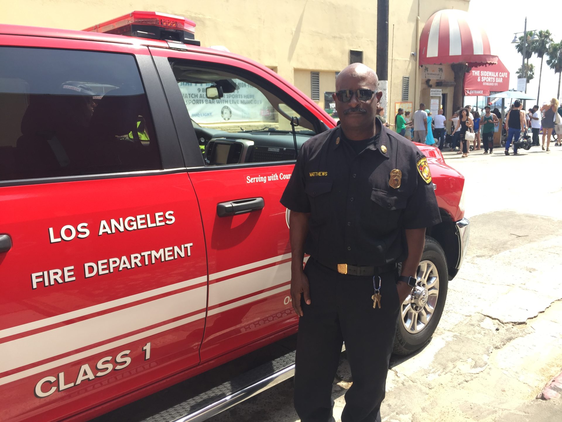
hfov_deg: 61.7
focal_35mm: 29
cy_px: 211
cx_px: 281
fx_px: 471
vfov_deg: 48.2
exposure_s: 1/565
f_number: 2.2
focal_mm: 4.15
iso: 32
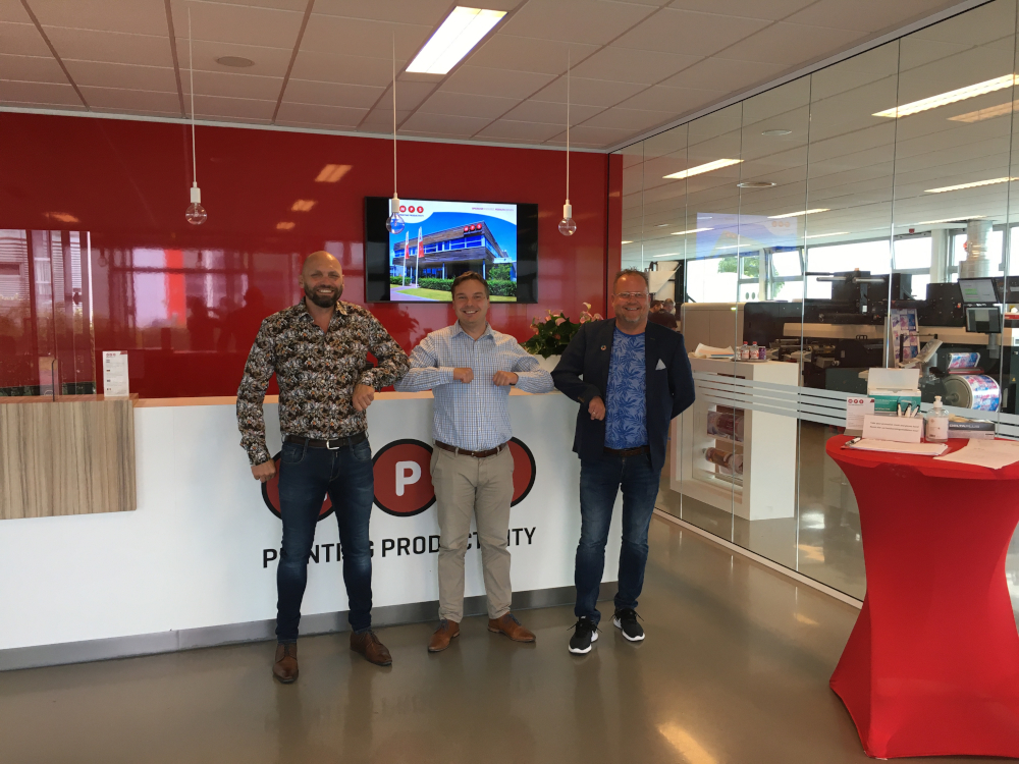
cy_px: 382
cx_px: 510
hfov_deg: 61.7
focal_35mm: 29
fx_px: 854
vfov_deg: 48.2
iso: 32
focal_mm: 4.15
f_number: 2.2
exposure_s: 1/33
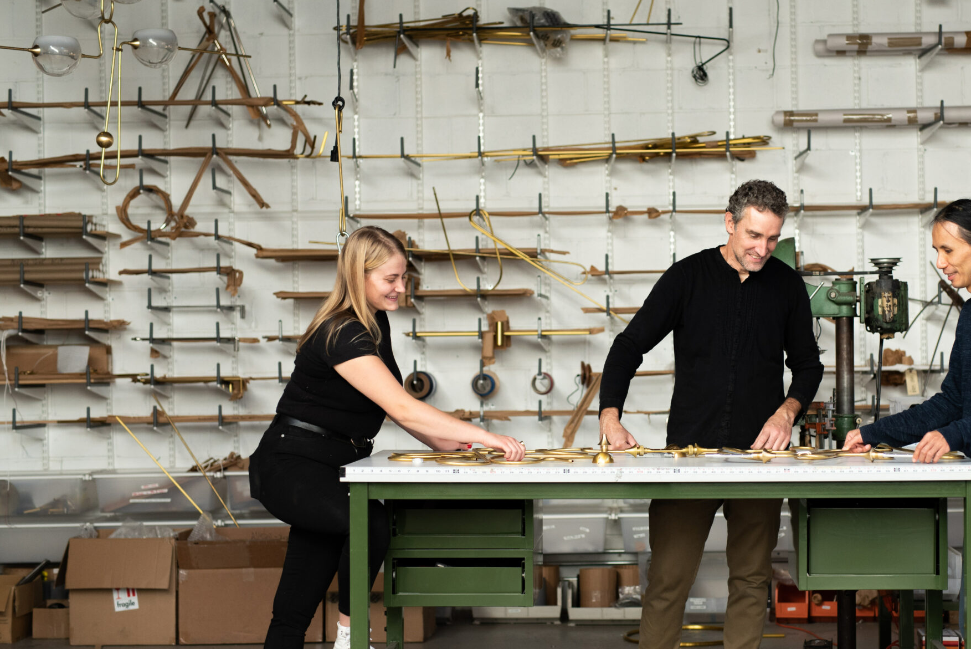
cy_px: 338
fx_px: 1970
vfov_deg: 18.7
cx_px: 660
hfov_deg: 27.5
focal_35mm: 73
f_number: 2.2
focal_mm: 50
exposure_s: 1/500
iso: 400
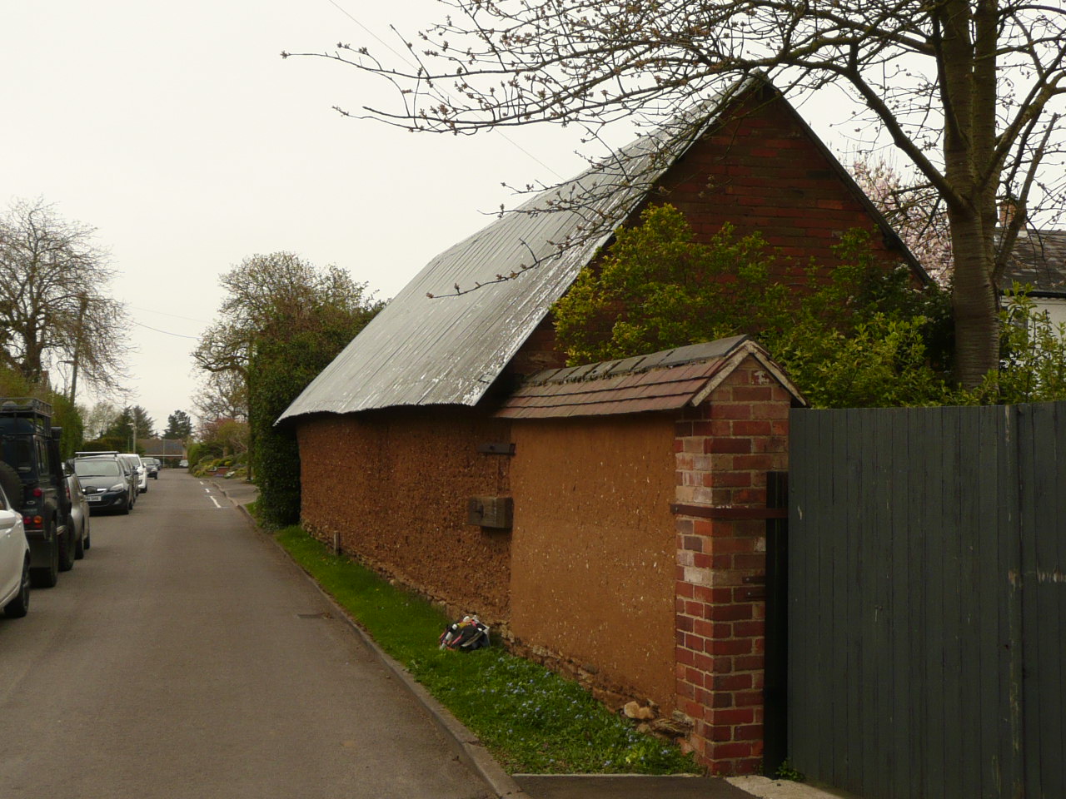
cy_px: 400
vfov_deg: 32.2
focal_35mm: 45
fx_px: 1386
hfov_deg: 42.1
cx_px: 533
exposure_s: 1/160
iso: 100
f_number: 3.4
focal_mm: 4.9
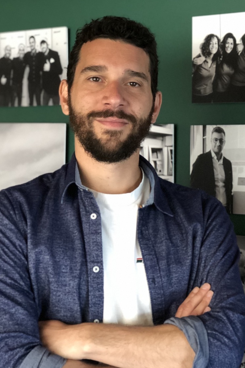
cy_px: 184
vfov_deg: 25.4
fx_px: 817
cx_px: 226
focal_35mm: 80
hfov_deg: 16.8
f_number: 2.8
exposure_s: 1/30
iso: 400
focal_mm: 6.6
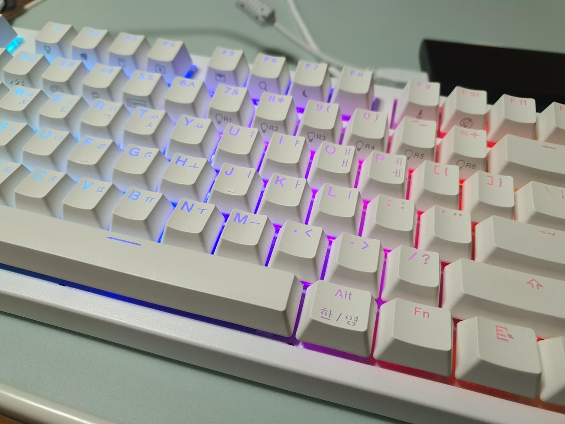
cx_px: 282
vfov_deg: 53.1
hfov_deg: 67.3
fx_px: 424
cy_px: 212
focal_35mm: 26
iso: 125
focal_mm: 4.3
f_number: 1.5
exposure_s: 1/120
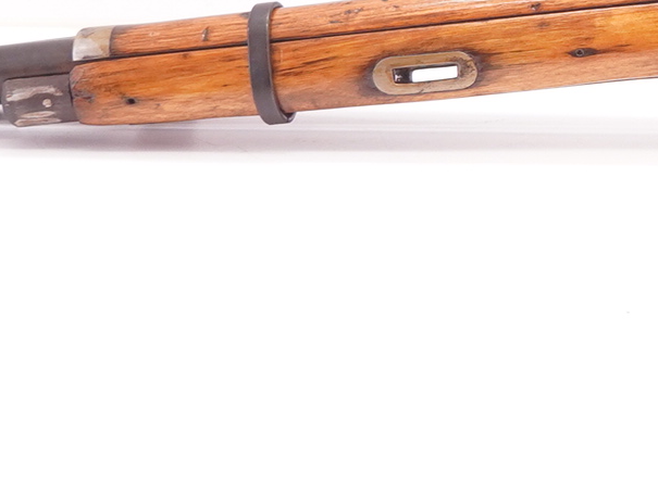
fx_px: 2859
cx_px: 1292
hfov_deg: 11.8
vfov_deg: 9.8
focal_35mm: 150
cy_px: 7
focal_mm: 21
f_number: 5.6
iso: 1000
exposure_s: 1/125
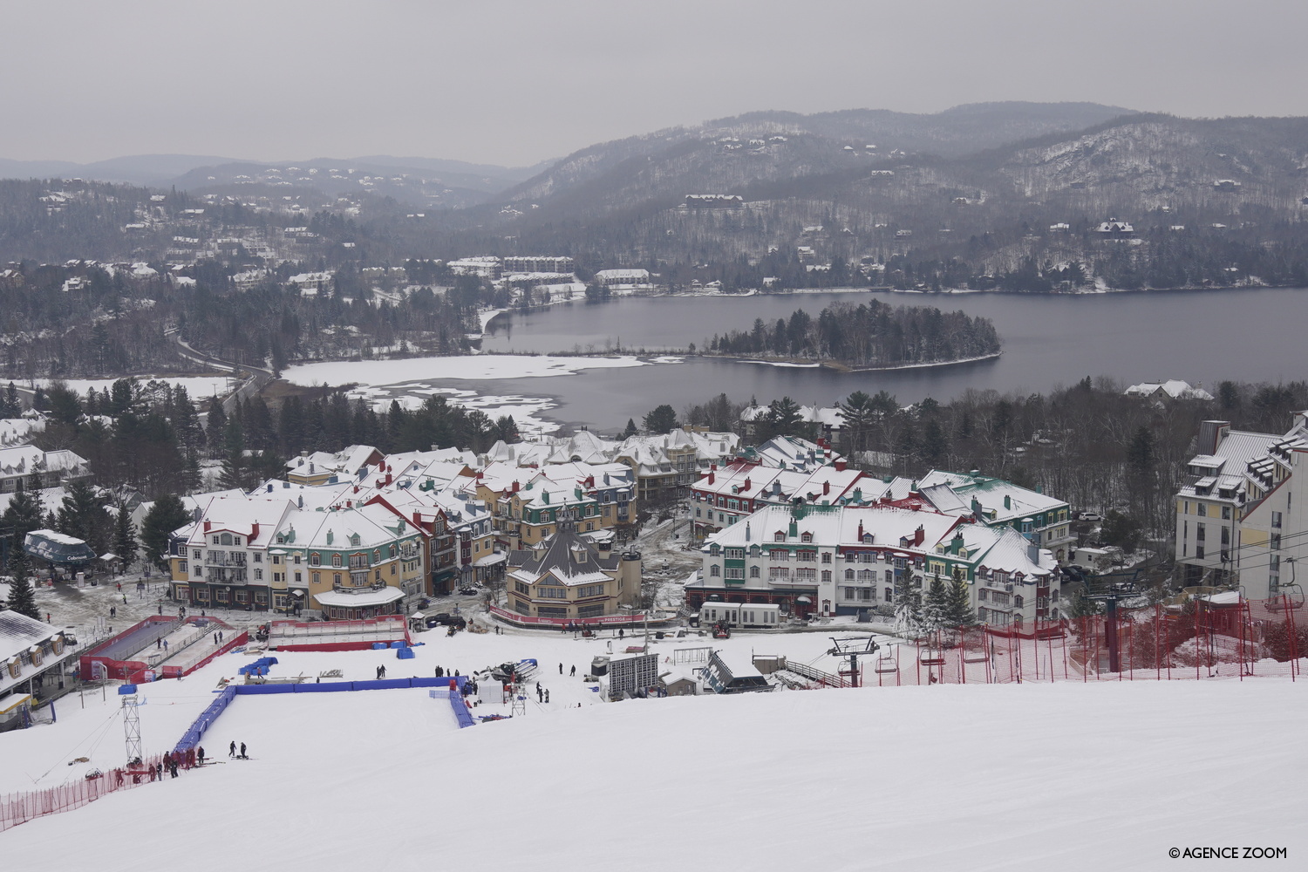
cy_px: 436
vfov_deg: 28.1
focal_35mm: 48
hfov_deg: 41.1
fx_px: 1744
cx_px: 654
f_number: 5.6
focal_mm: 32
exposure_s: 1/320
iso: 160
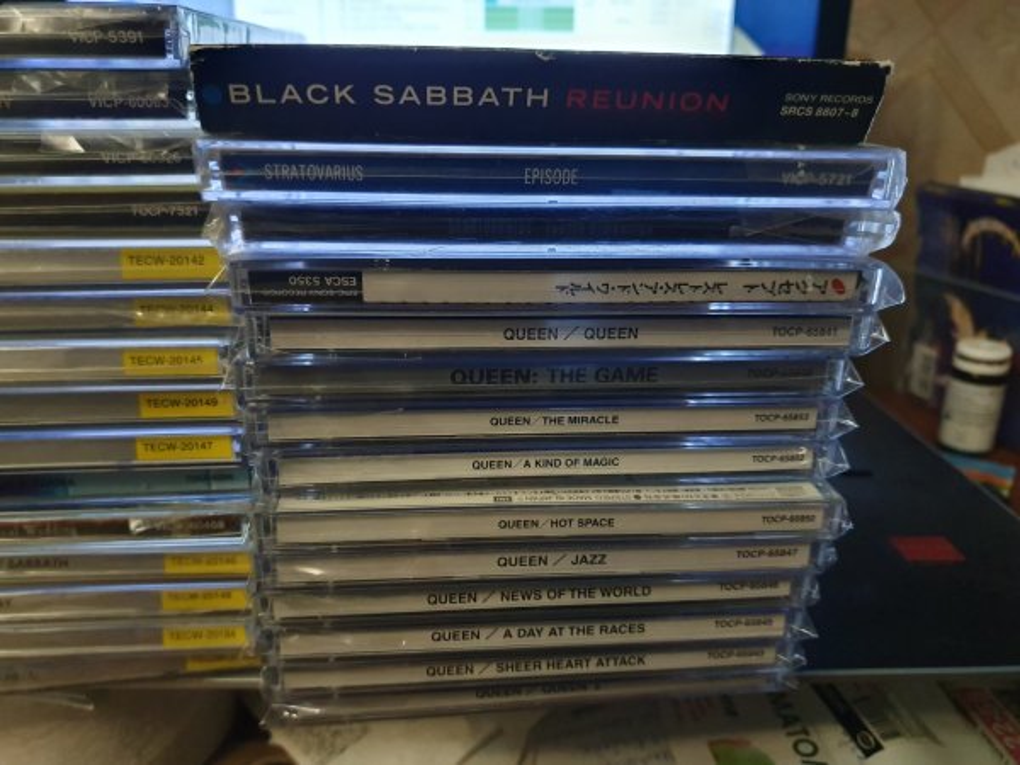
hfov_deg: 67.3
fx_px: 766
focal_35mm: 26
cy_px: 382
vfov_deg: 53.1
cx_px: 510
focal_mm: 4.32
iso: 800
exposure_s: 1/50
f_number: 1.5
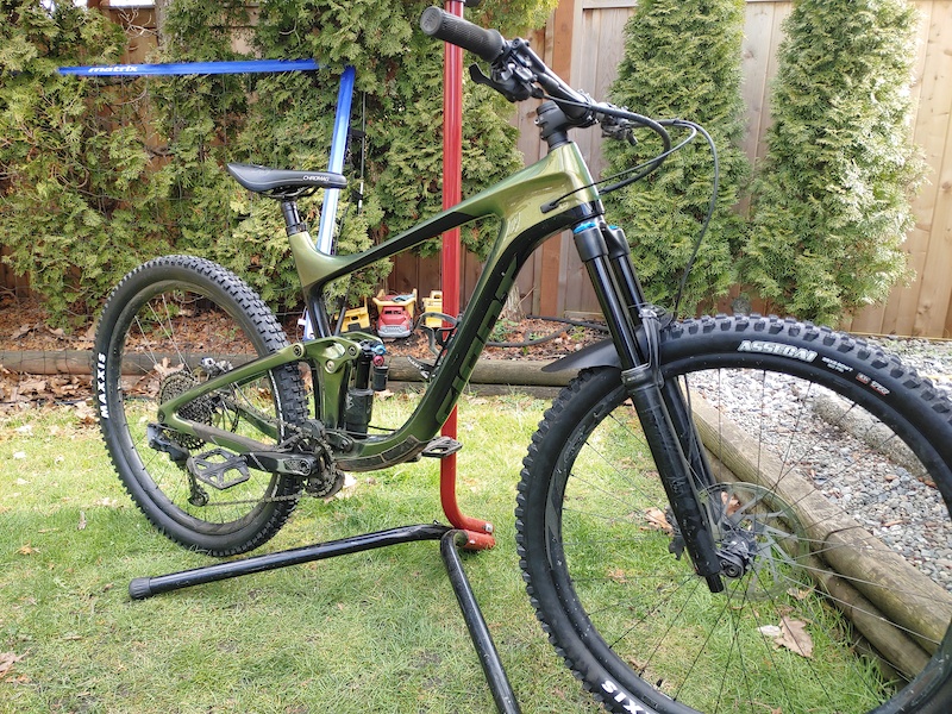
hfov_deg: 67.3
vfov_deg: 53.1
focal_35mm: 26
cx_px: 476
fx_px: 715
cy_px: 357
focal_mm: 4.36
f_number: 1.8
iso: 50
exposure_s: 1/129
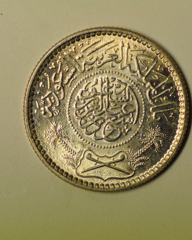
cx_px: 119
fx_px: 909
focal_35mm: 128
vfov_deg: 15.0
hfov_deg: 12.1
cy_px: 120
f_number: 5
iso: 400
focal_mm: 60
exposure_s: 1/400
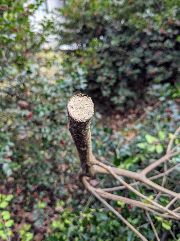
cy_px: 120
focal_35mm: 27
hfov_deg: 51.4
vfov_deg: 65.3
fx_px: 187
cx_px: 90
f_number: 1.73
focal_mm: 4.38
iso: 60
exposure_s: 1/572
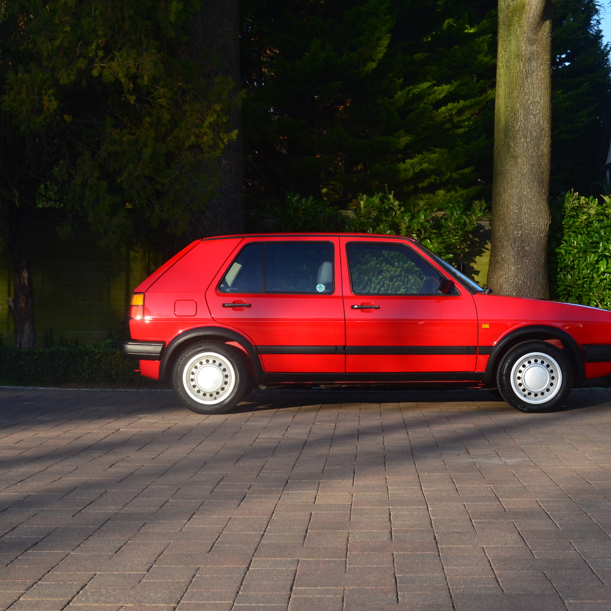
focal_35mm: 68
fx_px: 1351
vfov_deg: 25.5
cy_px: 305
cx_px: 372
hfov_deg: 25.4
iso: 400
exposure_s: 1/250
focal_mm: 35
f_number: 10
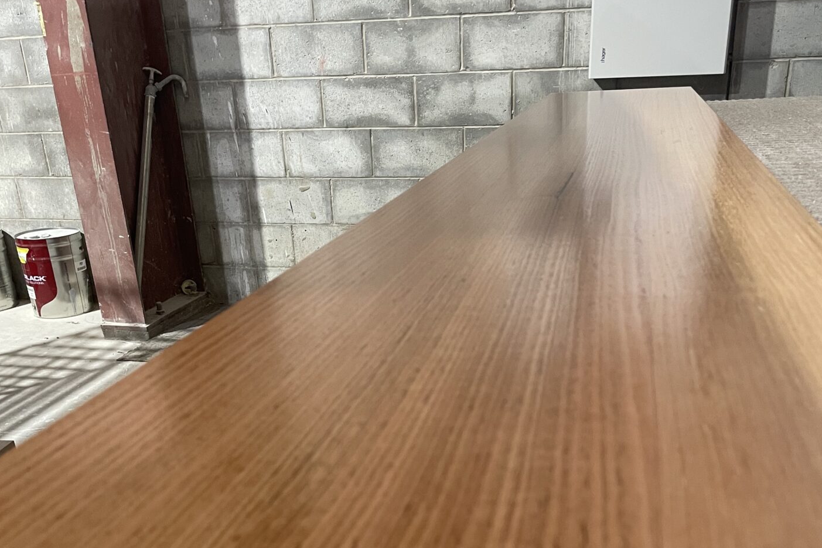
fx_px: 845
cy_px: 444
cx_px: 408
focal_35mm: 37
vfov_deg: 34.7
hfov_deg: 51.9
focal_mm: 4.2
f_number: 1.6
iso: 250
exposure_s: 1/50
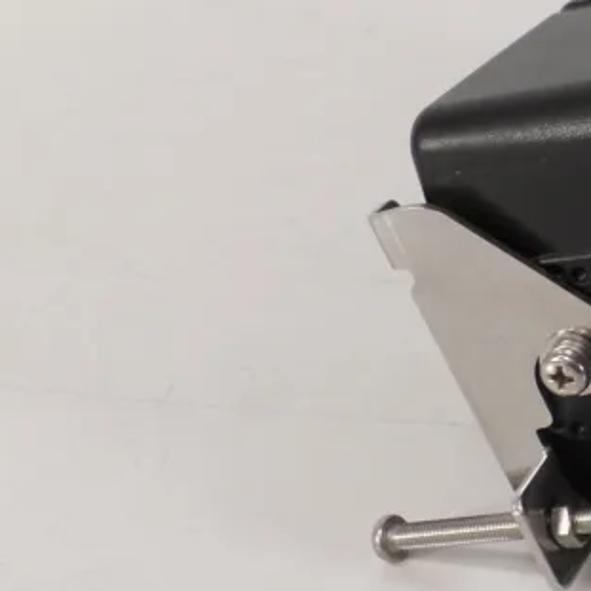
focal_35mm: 64
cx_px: 725
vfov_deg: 26.9
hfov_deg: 24.2
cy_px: 272
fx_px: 1236
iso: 80
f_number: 2.5
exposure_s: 1/60
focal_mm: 4.5
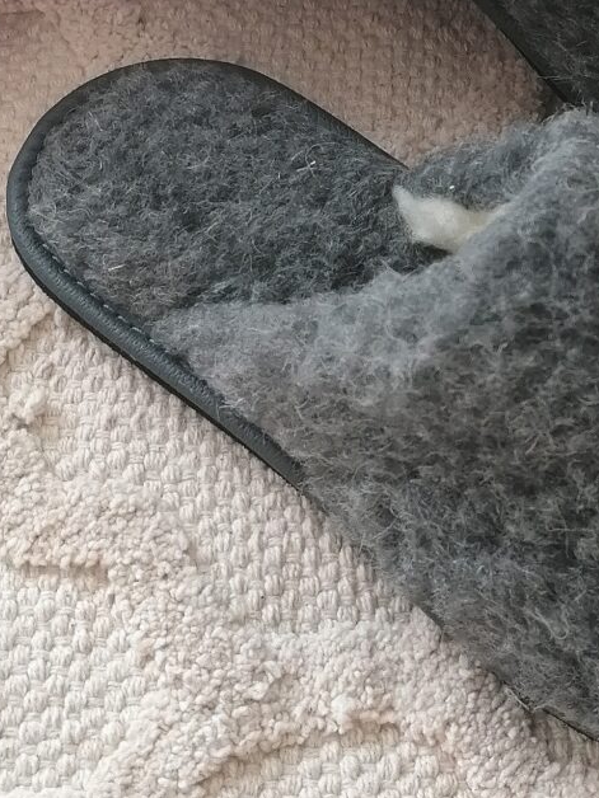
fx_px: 2030
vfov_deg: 22.1
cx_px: 535
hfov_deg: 16.6
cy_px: 254
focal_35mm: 88
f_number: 1.8
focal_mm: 4.75
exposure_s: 1/50
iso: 64
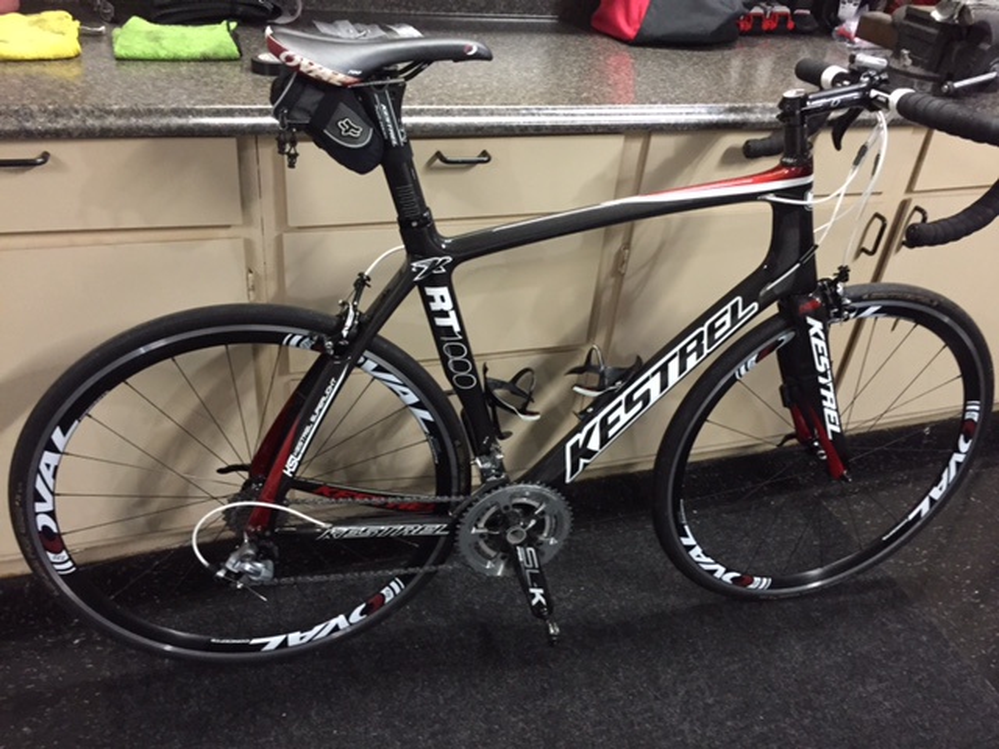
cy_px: 374
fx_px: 837
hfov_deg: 61.7
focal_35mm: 29
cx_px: 500
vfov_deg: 48.2
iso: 320
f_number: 2.2
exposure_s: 1/15
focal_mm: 4.15
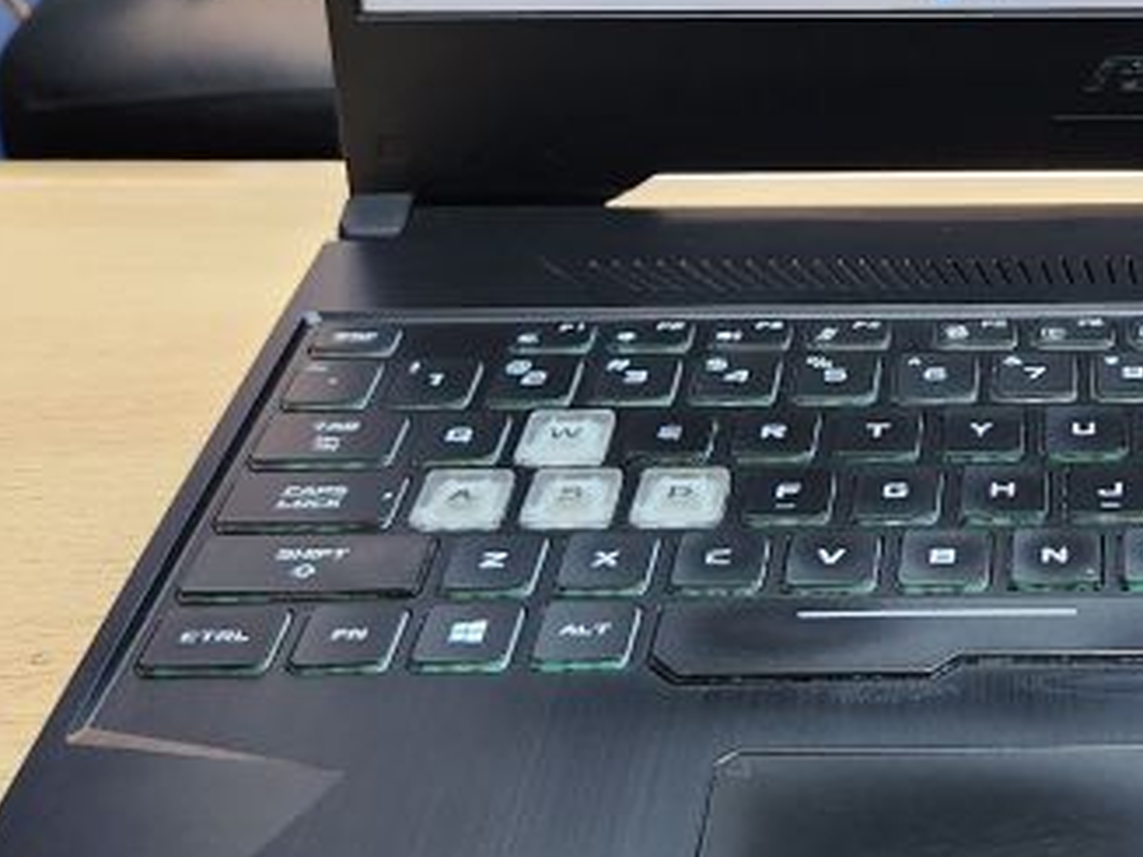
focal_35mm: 72
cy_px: 143
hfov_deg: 25.9
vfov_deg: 20.2
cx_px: 1105
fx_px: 2377
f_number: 1.8
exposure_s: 1/100
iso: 320
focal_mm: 5.4
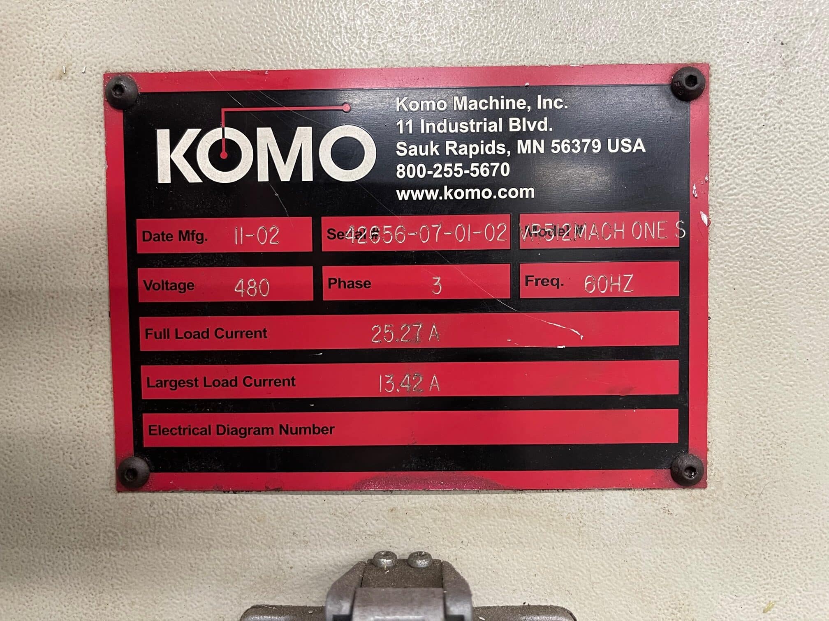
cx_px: 414
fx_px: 623
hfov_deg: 67.3
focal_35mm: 26
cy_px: 310
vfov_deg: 53.1
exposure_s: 1/60
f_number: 1.6
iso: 320
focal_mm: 5.1
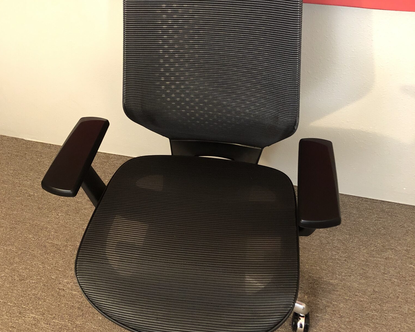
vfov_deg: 39.7
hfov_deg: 49.1
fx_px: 454
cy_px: 116
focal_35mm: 37
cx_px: 205
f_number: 1.8
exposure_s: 1/11
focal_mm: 3.99
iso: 100
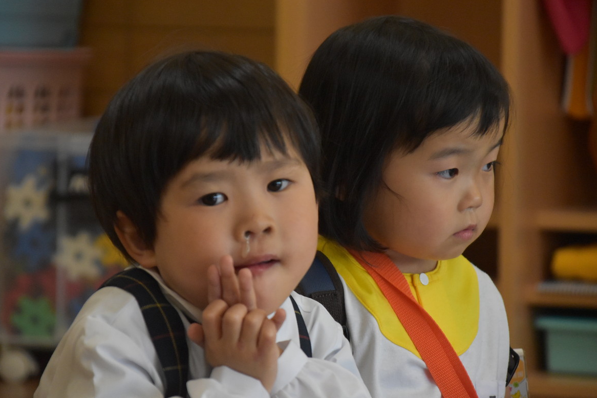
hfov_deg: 8.3
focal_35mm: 247
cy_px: 204
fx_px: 4097
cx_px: 305
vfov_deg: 5.6
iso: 3600
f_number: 6
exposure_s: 1/250
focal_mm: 160
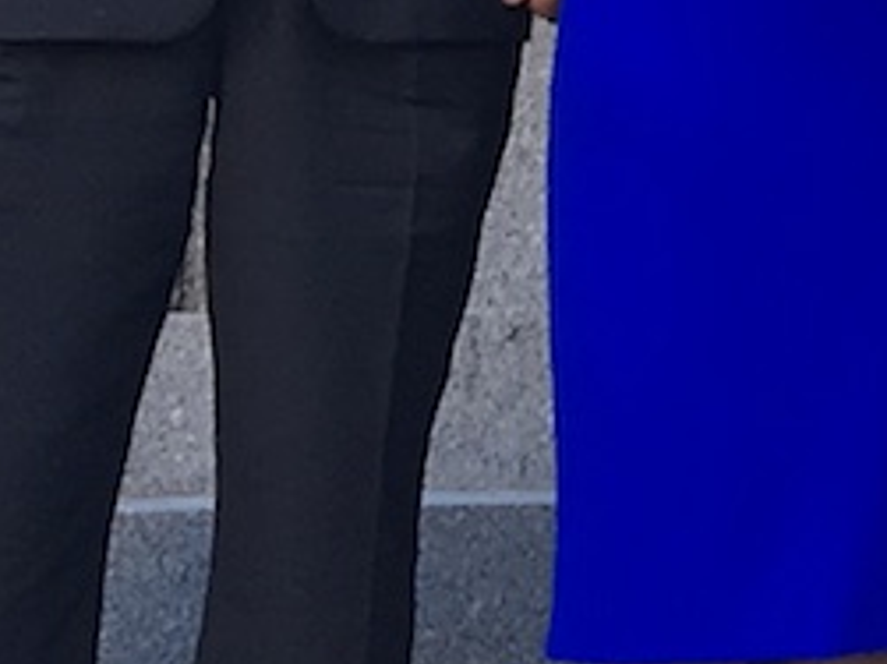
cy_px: -992
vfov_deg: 6.3
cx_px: 1915
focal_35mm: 222
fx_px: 5686
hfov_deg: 8.4
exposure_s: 1/122
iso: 25
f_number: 2.2
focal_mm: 4.15
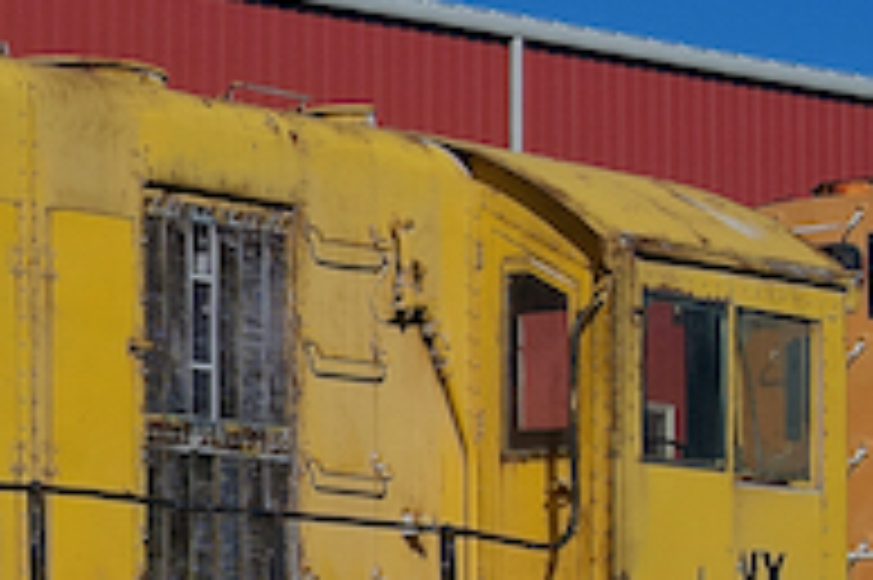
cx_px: -450
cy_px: 522
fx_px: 4131
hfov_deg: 11.5
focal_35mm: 170
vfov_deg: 8.0
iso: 100
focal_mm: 24.5
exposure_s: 1/400
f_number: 11
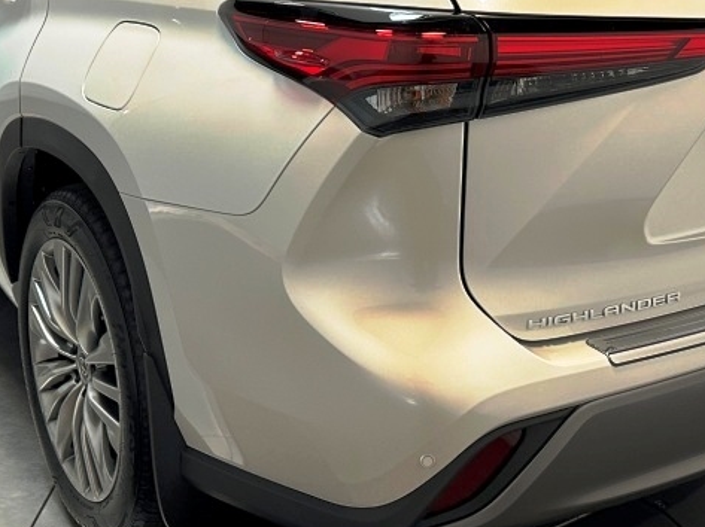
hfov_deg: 36.7
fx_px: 1058
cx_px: 414
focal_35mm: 52
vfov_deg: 27.8
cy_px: 165
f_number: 1.78
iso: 200
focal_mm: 6.86
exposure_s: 1/60
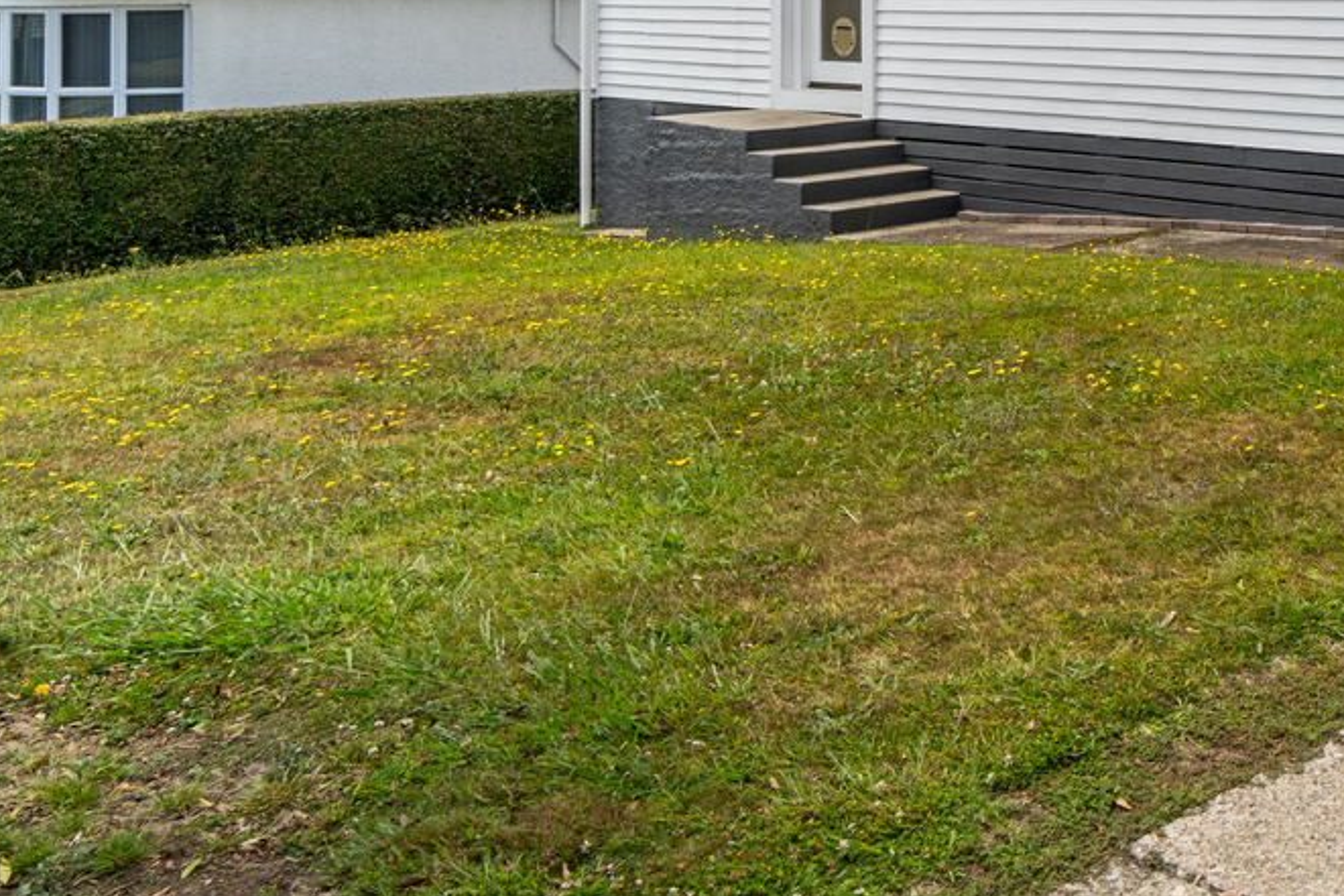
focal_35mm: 47
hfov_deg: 36.9
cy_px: -27
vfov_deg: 26.8
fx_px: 1763
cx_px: 1383
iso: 100
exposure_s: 1/250
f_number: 8
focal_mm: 13
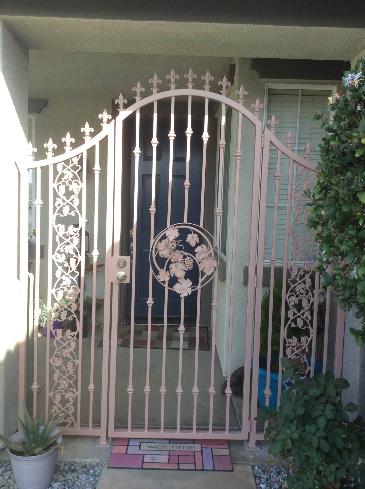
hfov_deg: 42.8
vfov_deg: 55.4
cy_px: 244
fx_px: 465
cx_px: 182
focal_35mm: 33
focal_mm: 3.3
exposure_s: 1/246
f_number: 2.4
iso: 32
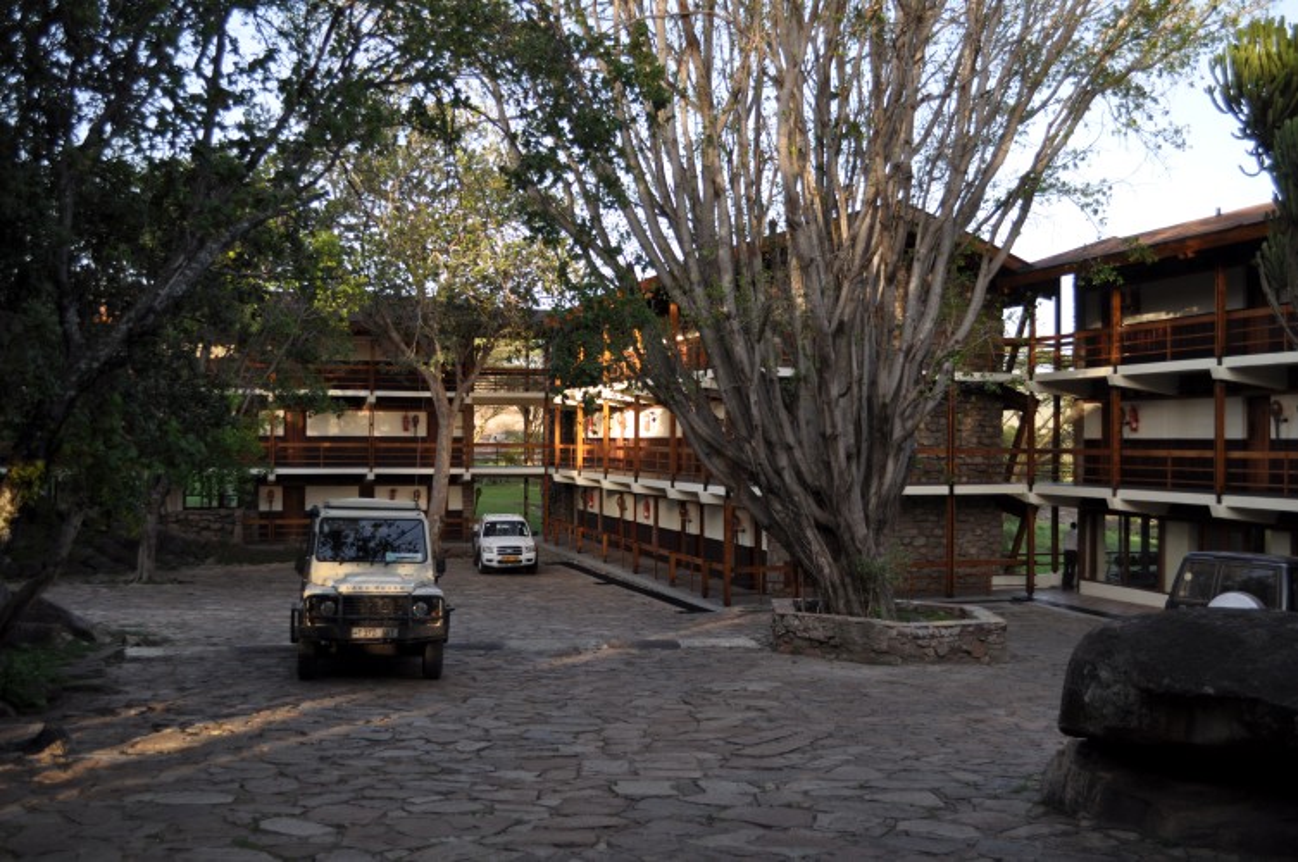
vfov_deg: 36.8
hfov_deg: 53.2
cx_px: 649
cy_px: 431
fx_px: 1296
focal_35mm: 36
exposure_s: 1/250
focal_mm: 24
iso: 200
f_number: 4
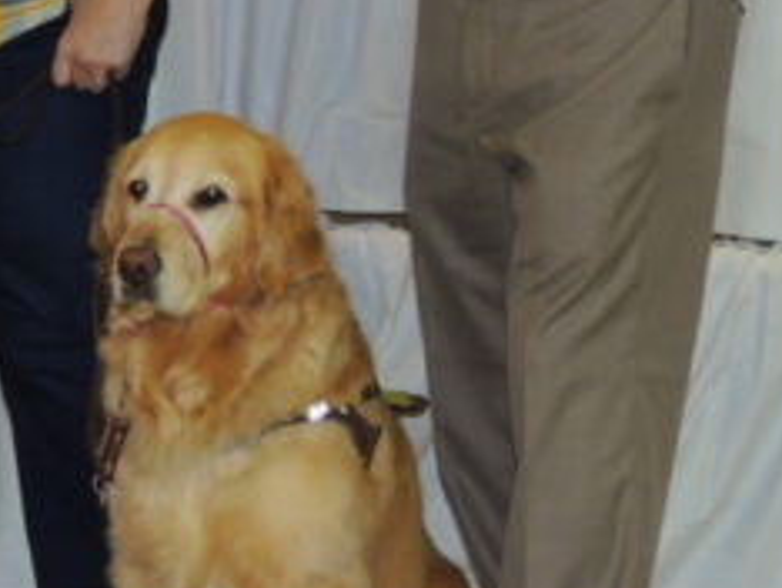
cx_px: -194
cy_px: 17
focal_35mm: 141
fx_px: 3189
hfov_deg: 13.5
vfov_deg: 10.5
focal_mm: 7.6
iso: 200
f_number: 3.4
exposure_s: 1/30
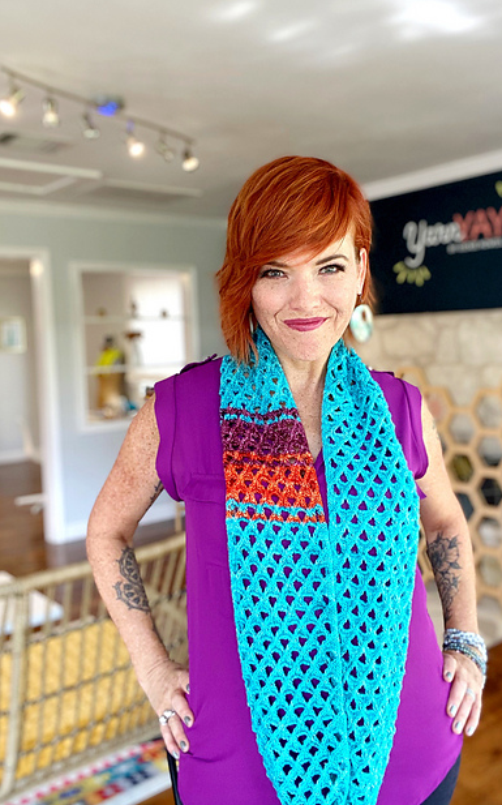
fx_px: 723
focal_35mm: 33
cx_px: 279
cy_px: 394
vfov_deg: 58.2
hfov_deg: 38.2
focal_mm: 2.71
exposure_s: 1/60
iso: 100
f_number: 2.2
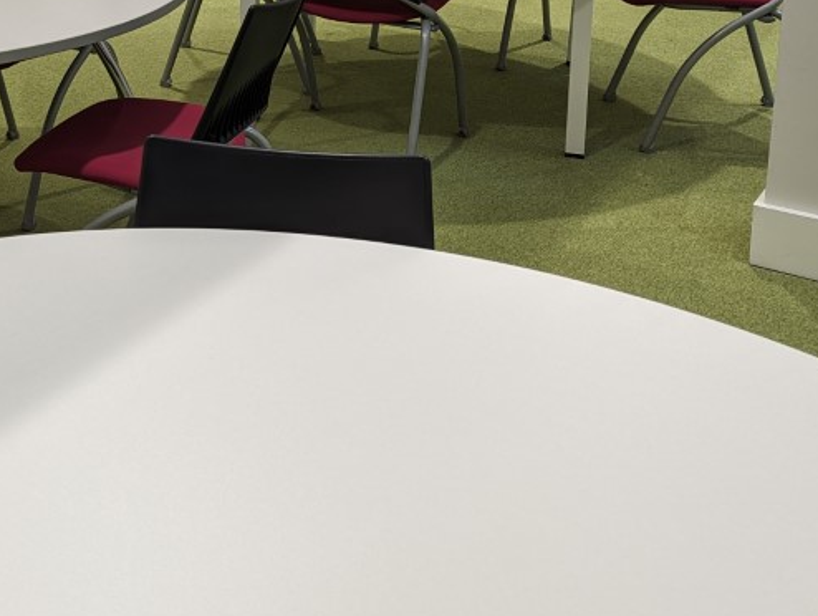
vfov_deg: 23.7
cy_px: -61
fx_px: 1373
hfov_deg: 31.6
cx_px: 84
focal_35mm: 58
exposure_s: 1/28.4
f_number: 1.85
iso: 40
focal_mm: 6.81
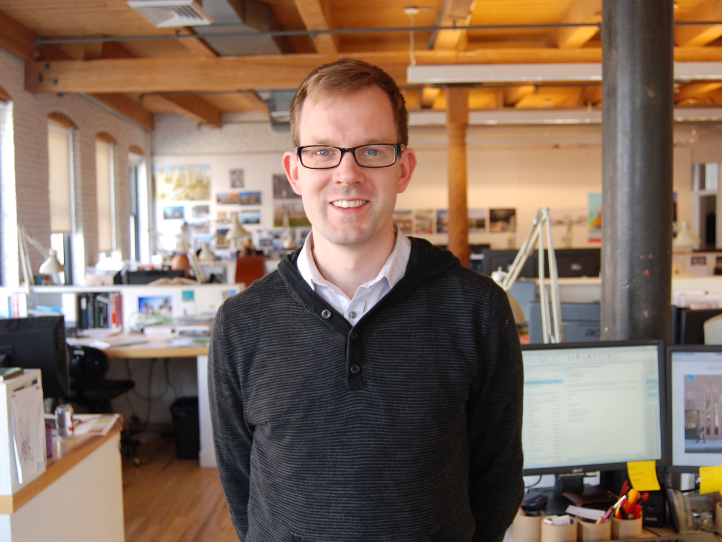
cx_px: 362
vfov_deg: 36.8
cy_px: 271
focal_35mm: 39
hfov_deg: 47.9
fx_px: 814
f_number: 4
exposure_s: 1/15
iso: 200
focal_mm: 24
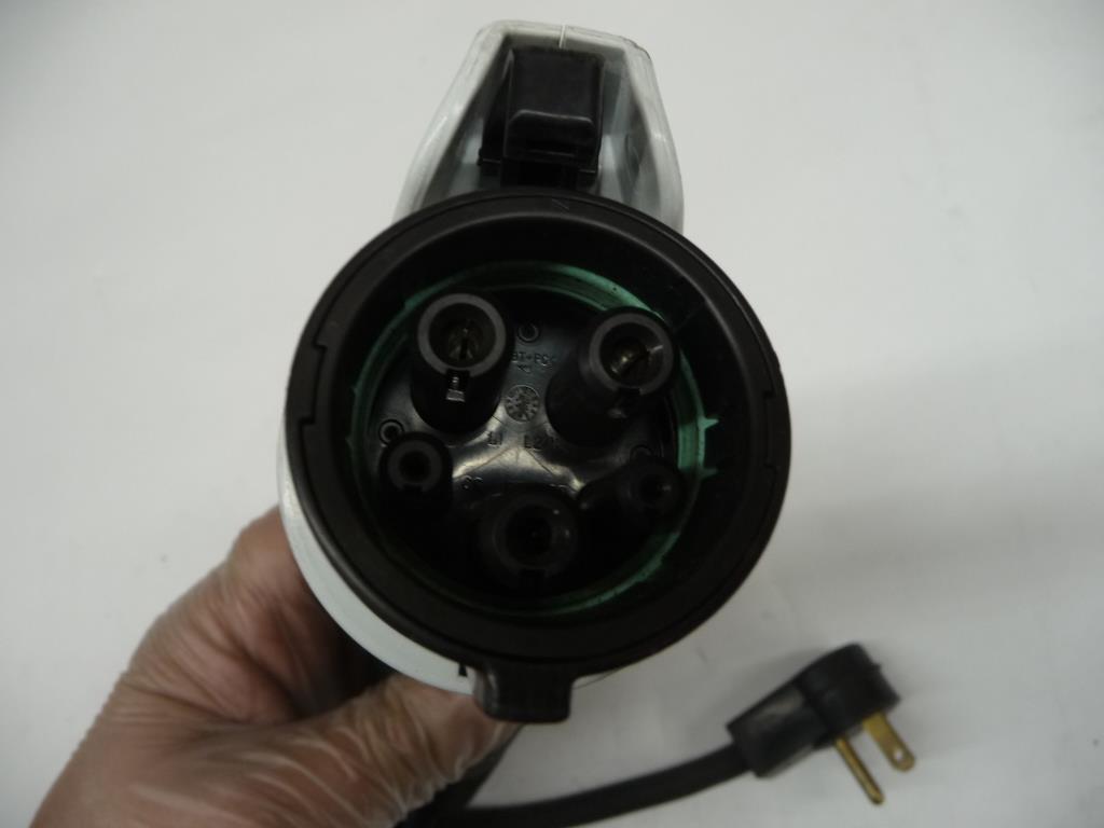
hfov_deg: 63.4
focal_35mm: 28
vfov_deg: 49.7
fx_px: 893
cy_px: 414
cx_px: 552
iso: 160
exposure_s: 1/30
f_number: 3.3
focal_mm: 4.7
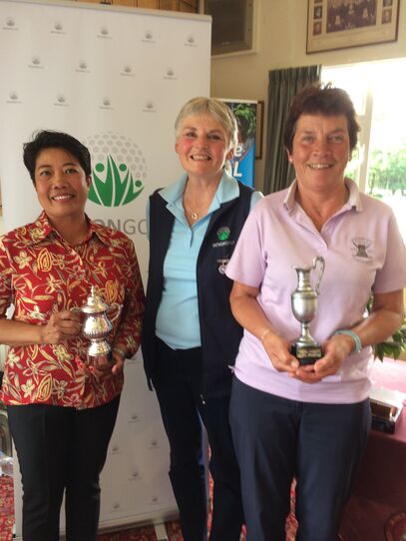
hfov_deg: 48.3
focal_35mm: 29
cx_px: 203
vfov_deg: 61.6
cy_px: 270
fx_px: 453
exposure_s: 1/33
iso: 64
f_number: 2.2
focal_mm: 4.15
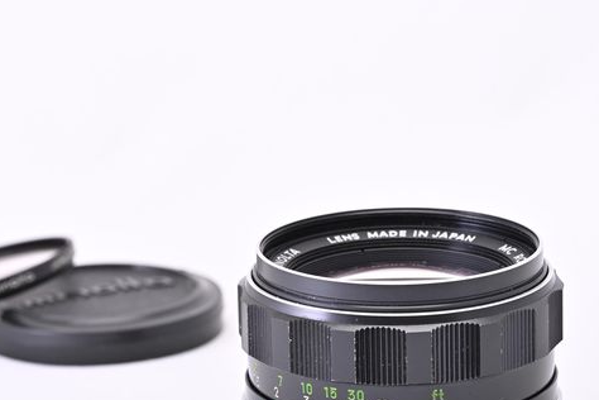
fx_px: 2579
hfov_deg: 13.2
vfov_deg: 8.8
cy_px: 288
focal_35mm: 155
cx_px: 274
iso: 100
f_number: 16
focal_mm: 105
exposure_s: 1/200
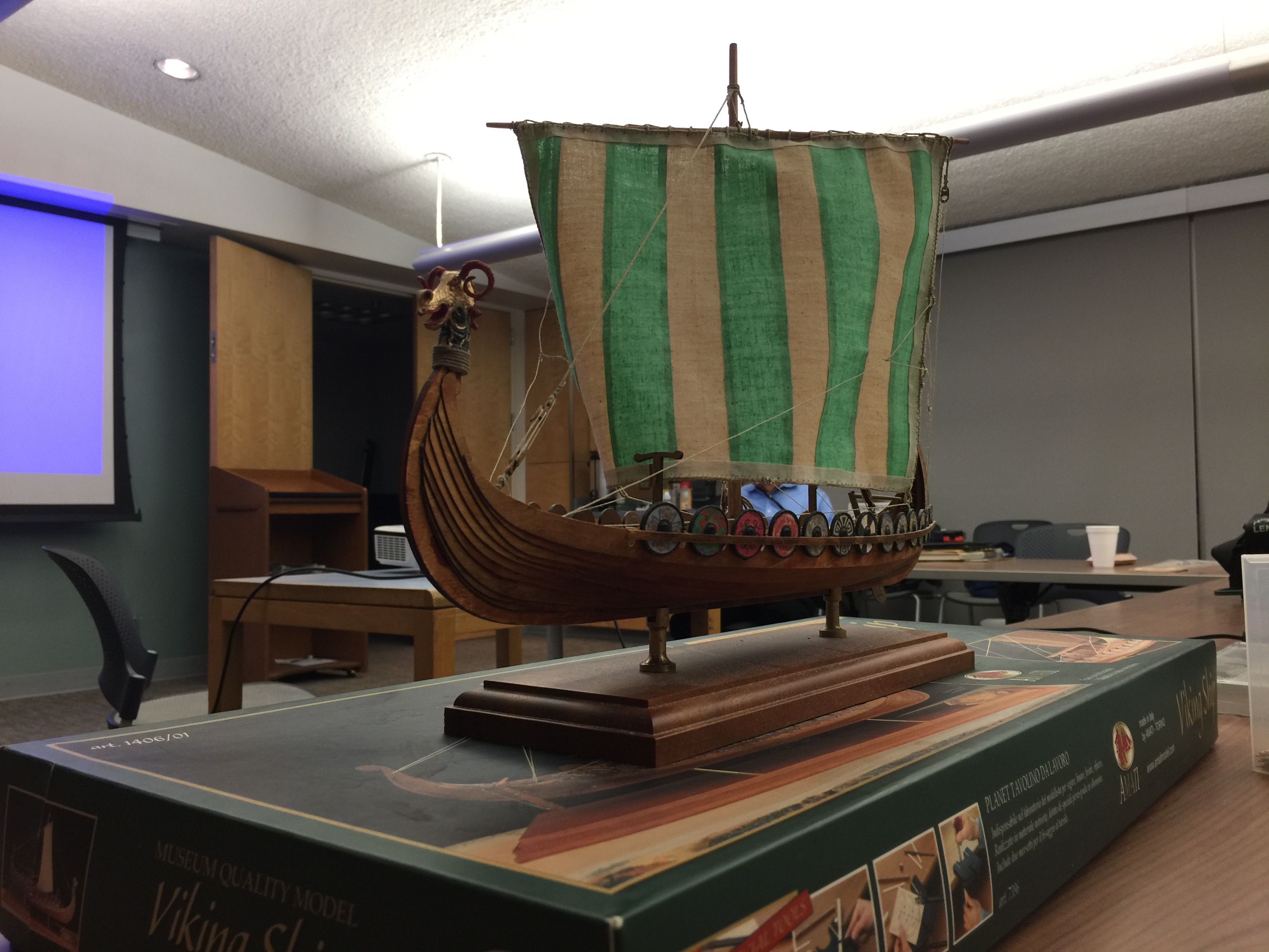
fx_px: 1063
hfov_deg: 61.7
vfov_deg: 48.2
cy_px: 476
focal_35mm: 29
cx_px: 634
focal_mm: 4.15
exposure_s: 1/15
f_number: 2.2
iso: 32
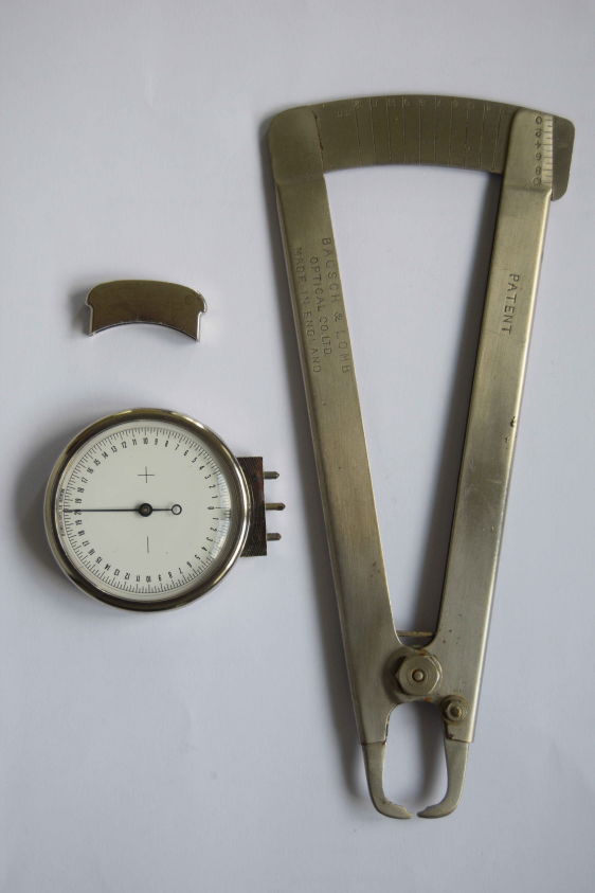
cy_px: 446
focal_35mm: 68
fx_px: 1673
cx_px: 298
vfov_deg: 29.9
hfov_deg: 20.2
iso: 400
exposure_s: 1/125
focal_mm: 45
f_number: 6.3
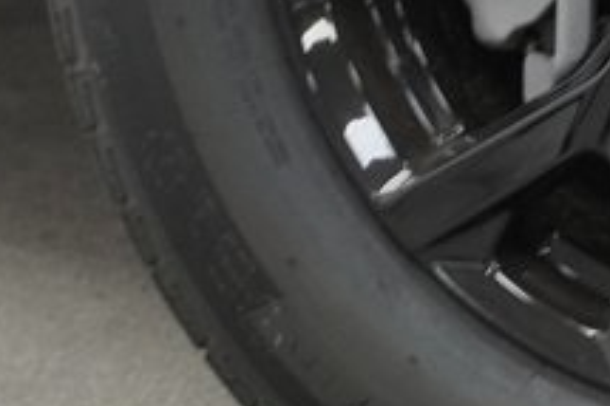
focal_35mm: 565
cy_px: -177
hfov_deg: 3.6
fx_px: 9573
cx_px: 687
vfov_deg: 2.4
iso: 1600
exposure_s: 1/80
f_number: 5.6
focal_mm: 79
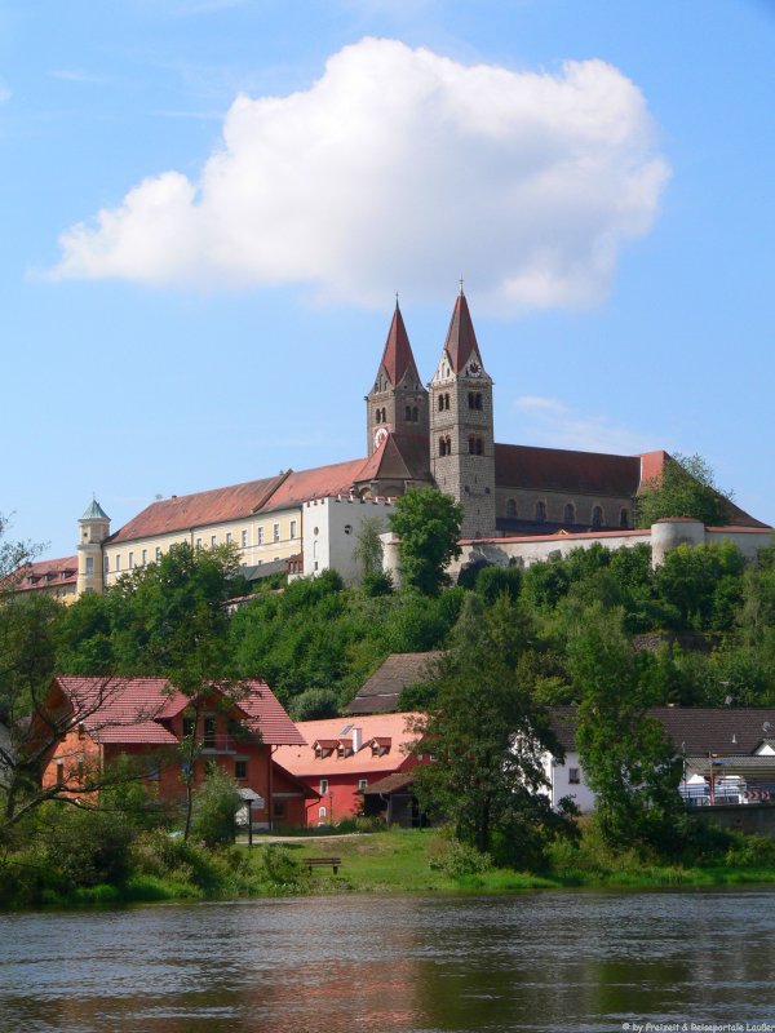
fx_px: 2627
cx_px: 388
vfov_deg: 22.3
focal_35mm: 88
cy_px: 516
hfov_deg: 16.8
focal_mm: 14.6
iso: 80
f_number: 5.2
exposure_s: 1/500
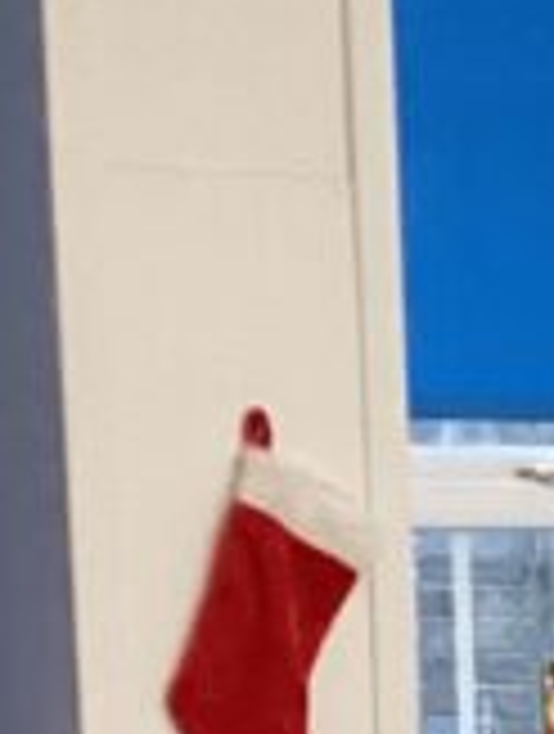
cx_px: 1608
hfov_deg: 5.8
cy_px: 1380
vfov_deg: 8.0
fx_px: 5080
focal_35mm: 239
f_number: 2.4
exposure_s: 1/60
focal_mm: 3.3
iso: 250
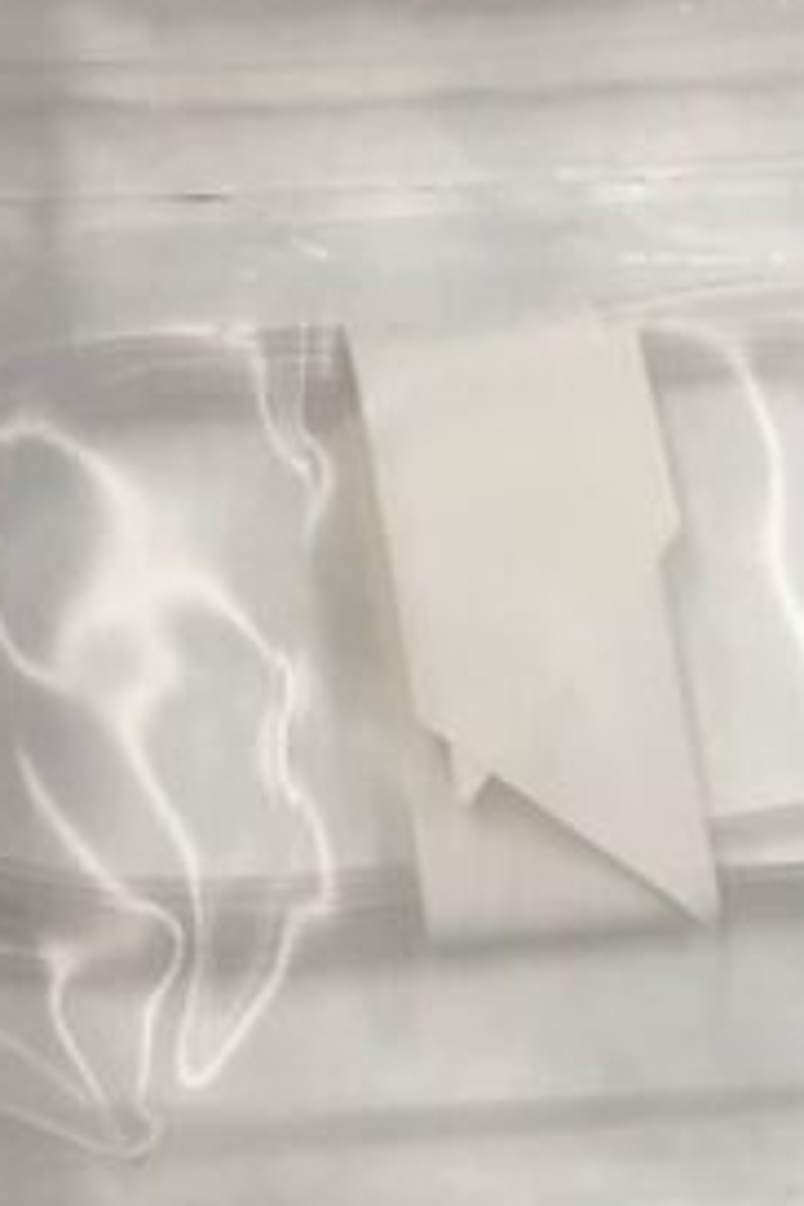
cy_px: 546
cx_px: -186
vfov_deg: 14.4
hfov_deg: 9.5
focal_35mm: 142
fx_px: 4757
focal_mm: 3.99
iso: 20
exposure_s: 1/181
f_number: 1.8
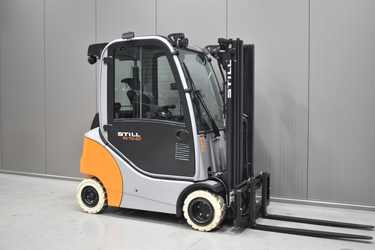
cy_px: 125
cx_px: 188
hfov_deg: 49.6
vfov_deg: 34.2
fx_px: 406
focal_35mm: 39
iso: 1600
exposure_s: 1/50
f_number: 4
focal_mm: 26
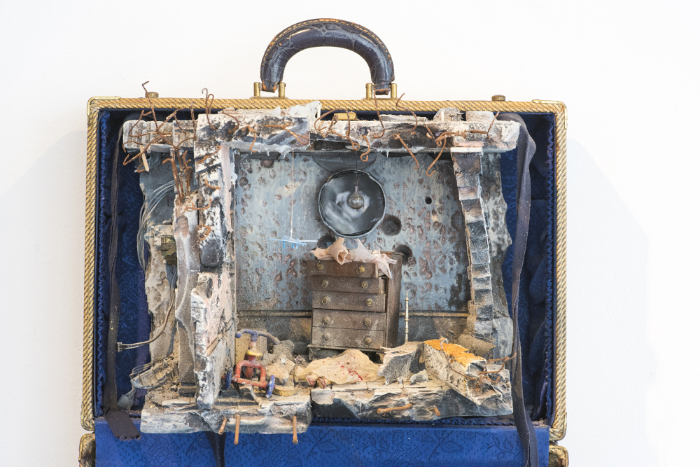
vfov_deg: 6.9
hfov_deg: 10.3
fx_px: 3889
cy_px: 234
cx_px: 350
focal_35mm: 200
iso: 1000
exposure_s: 1/30
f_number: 8
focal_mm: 200
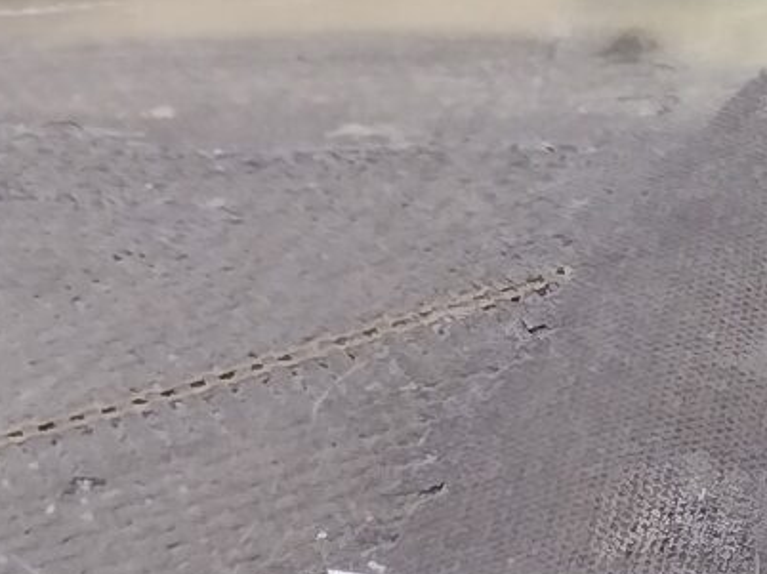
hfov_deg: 10.2
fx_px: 3809
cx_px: 1778
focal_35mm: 172
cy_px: 1028
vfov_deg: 8.3
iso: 130
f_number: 1.7
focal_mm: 4.71
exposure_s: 1/60
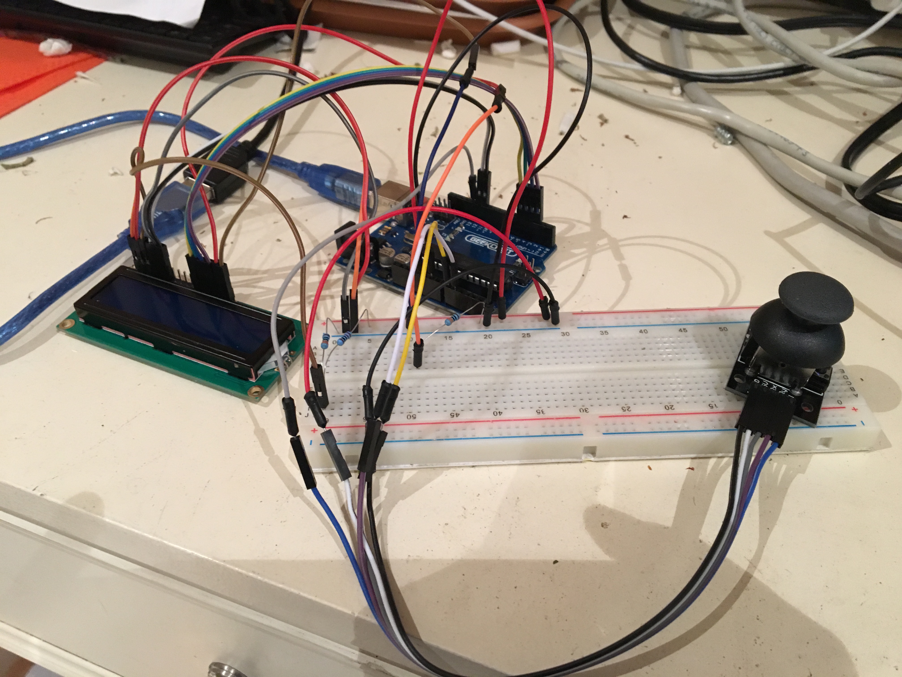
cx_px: 451
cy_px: 338
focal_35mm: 29
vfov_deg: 48.2
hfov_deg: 61.7
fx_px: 756
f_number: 2.2
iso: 200
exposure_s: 1/20
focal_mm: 4.15
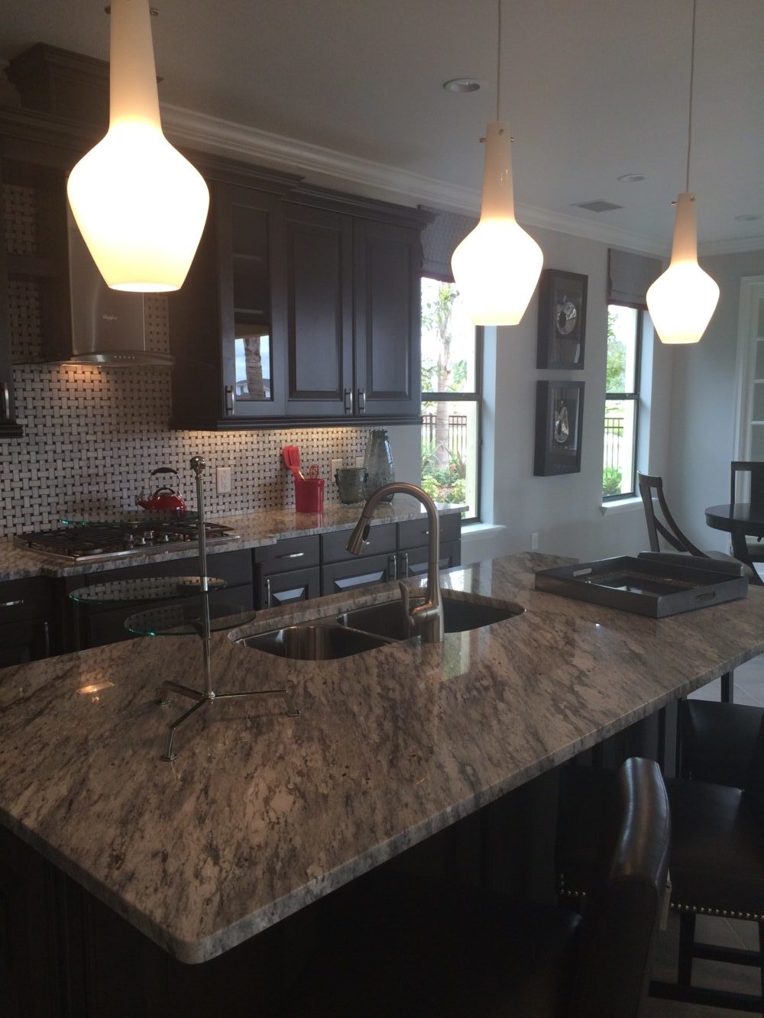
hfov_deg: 46.8
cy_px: 509
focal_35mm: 30
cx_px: 382
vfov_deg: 60.0
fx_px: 883
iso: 64
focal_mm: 4.12
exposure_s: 1/120
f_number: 2.2
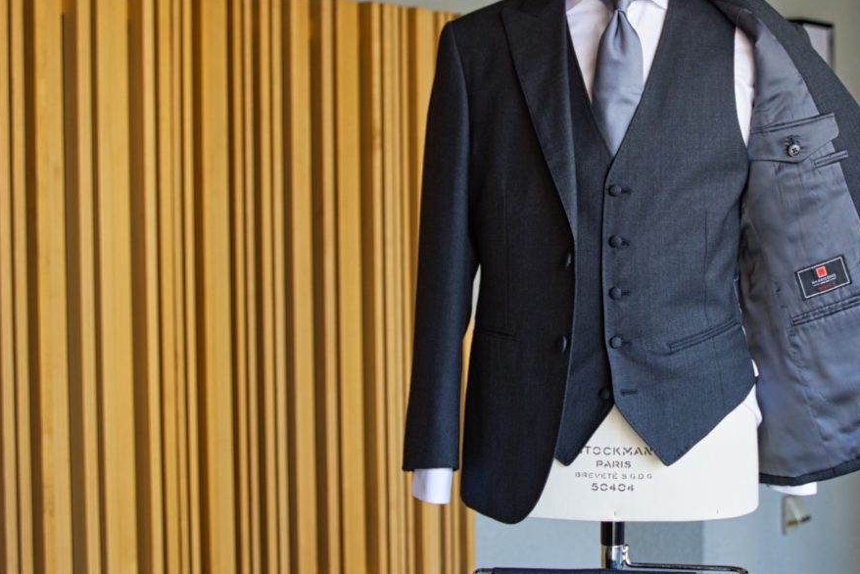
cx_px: 618
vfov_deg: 20.3
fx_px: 1601
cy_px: 237
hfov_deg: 29.7
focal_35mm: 67
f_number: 2.8
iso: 160
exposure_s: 1/50
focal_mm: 28
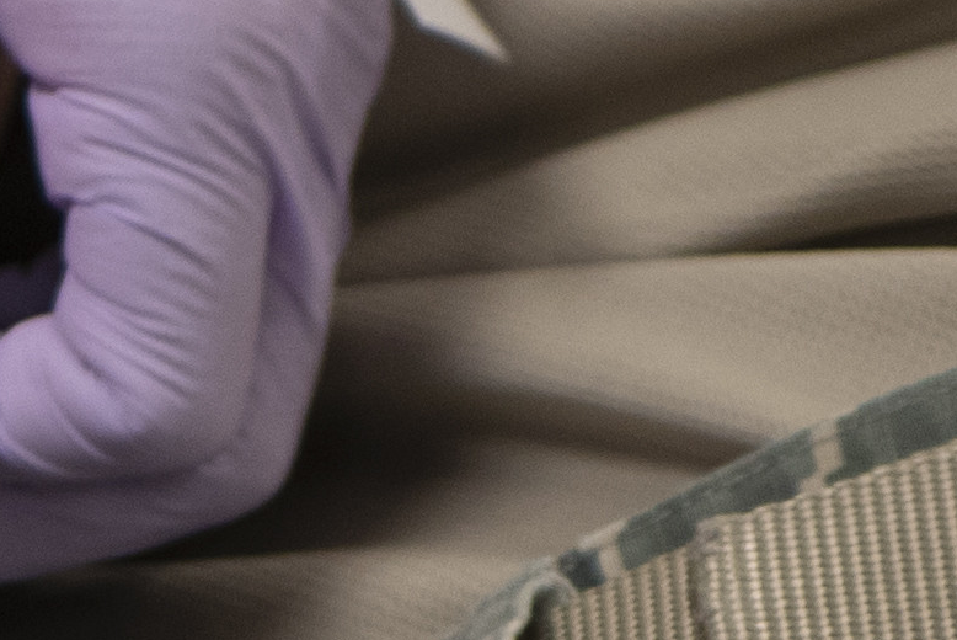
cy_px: 646
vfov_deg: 2.5
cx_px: -1036
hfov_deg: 3.8
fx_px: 14392
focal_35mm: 541
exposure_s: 1/160
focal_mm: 70
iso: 800
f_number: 2.8
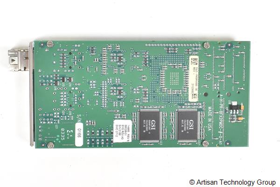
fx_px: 245
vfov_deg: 41.7
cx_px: 140
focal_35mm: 32
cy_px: 94
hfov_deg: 59.5
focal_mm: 21
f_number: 11
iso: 200
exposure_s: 1/200
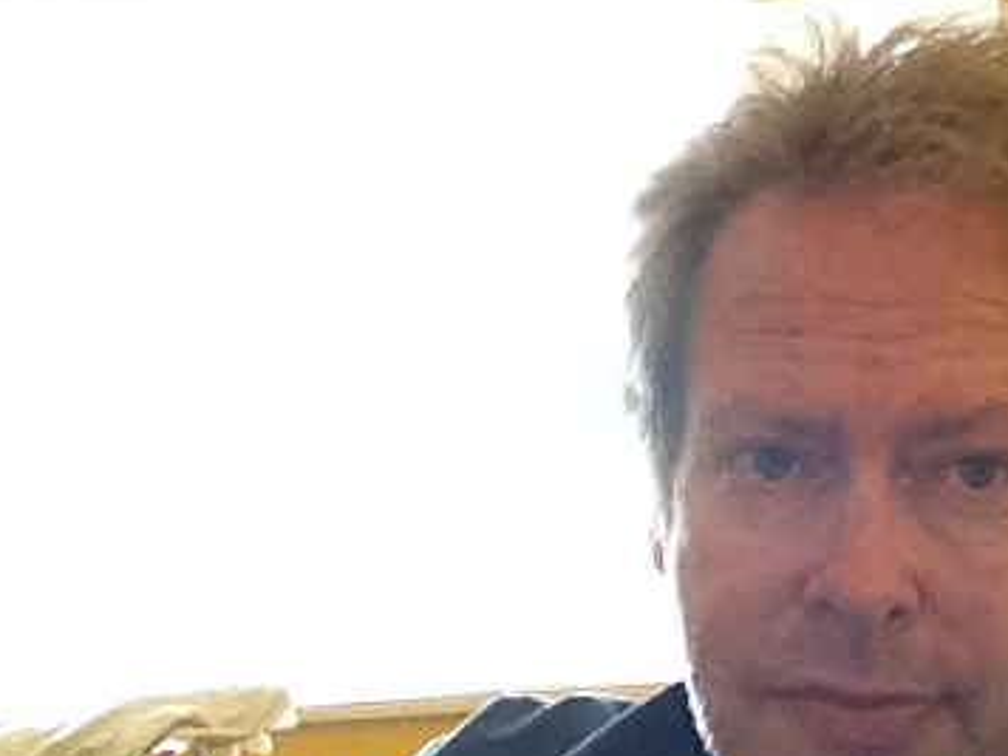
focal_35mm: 63
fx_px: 1835
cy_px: 524
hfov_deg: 30.0
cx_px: 804
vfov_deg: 23.1
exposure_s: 1/30
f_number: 2.4
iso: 400
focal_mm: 1.85
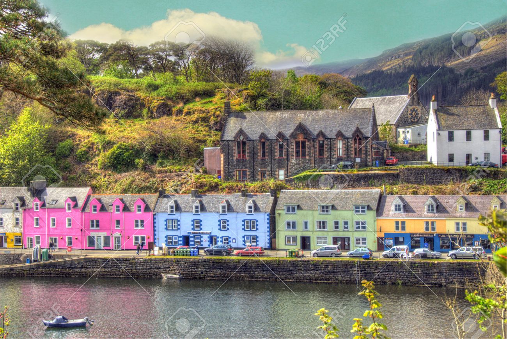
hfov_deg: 26.0
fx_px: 1100
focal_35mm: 78
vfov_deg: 17.5
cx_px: 254
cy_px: 170
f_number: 11
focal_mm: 52
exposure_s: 1/320
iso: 250
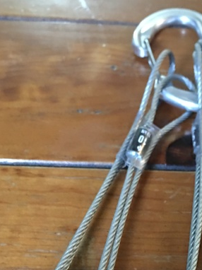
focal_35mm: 57
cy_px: 242
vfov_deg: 32.2
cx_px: 173
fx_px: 444
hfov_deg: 25.0
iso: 125
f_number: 2.2
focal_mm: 4.15
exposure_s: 1/4
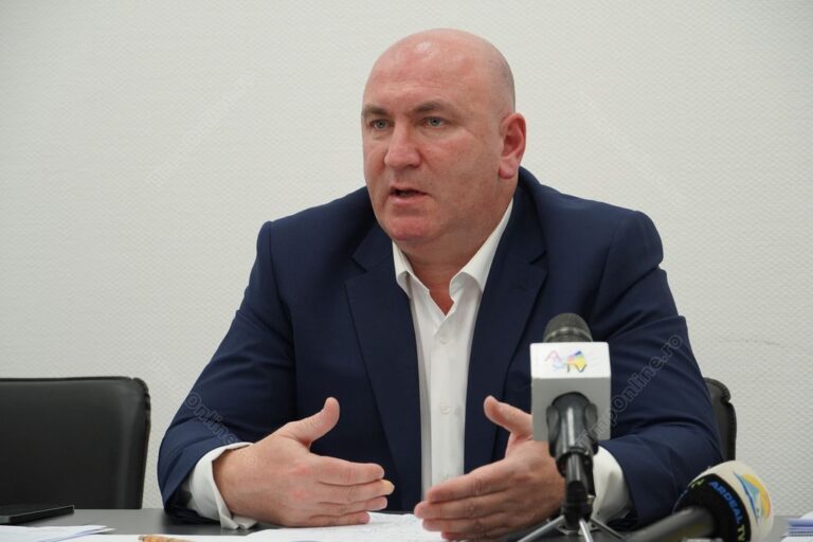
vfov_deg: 13.0
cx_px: 406
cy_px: 271
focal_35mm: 105
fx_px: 2371
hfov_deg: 19.5
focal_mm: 70
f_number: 5.6
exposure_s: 1/160
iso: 1000
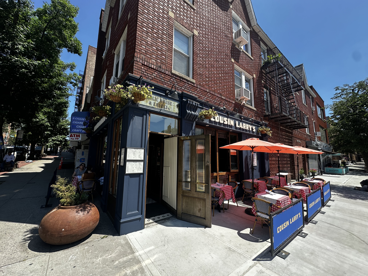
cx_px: 184
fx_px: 149
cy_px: 138
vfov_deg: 85.7
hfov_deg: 102.1
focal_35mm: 14
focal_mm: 2.22
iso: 40
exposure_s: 1/647
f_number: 2.2
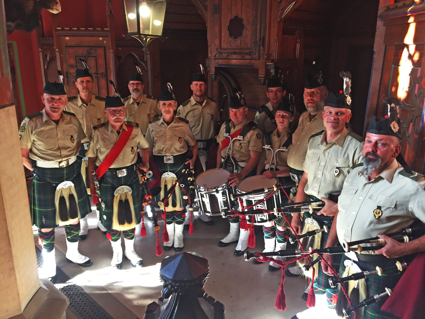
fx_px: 356
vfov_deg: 48.2
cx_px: 212
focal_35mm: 29
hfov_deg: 61.7
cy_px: 160
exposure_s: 1/33
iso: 160
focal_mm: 4.15
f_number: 2.2
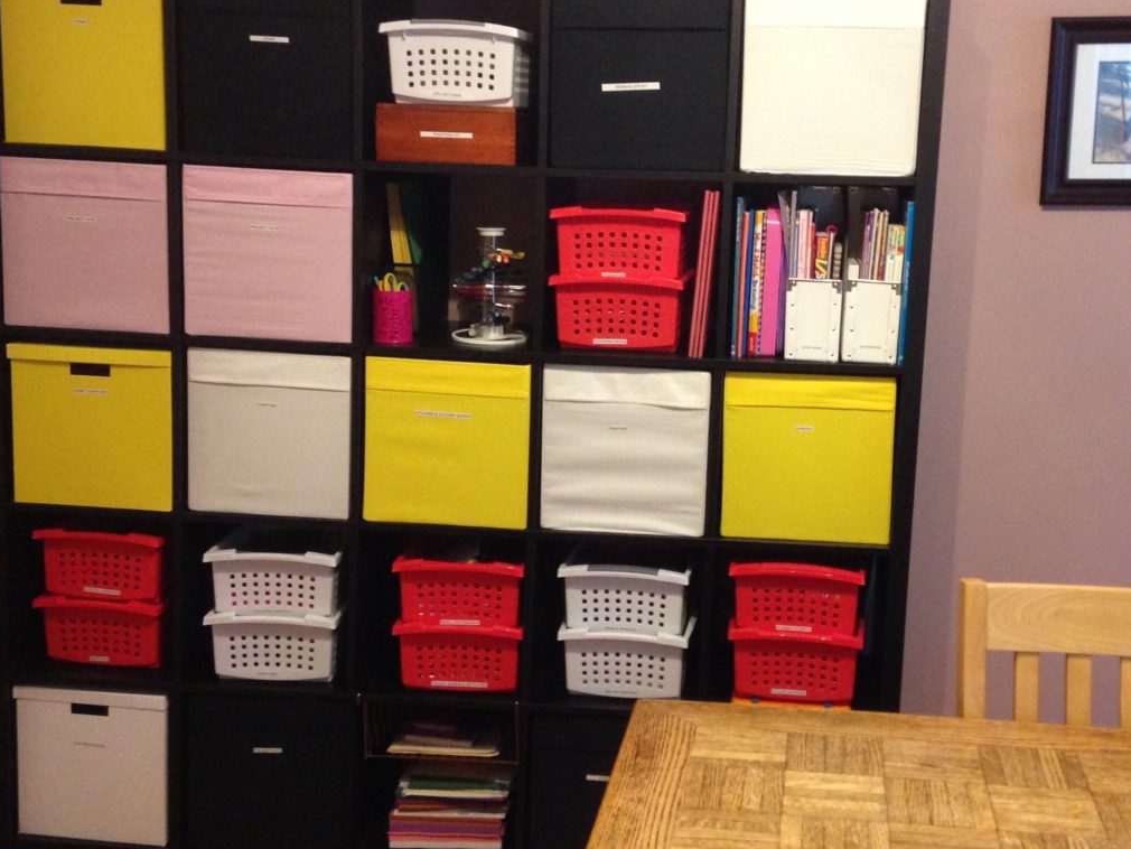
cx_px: 652
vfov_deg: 29.6
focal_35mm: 49
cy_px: 359
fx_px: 1601
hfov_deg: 38.8
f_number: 2.4
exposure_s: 1/20
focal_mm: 4.12
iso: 250
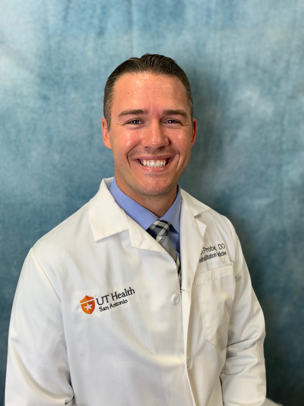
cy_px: 203
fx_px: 304
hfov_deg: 53.1
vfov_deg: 67.3
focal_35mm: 26
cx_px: 152
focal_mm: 4.25
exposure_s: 1/60
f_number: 1.8
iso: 80
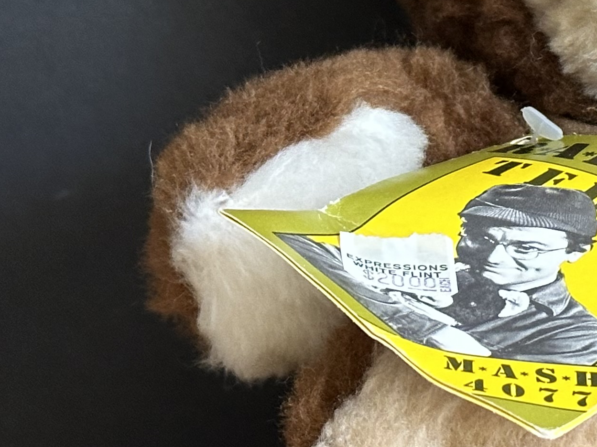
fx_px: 2672
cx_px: 695
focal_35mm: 155
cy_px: 112
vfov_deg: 9.6
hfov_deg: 12.5
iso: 400
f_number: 1.78
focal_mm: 6.86
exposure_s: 1/40
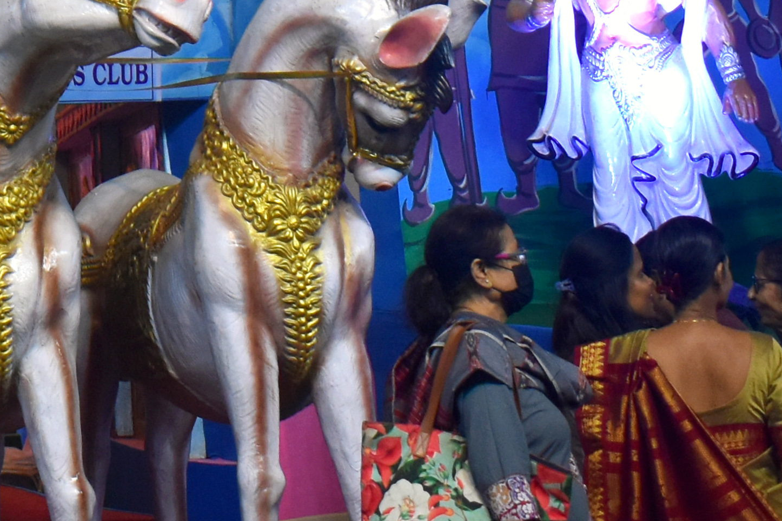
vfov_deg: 11.1
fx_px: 2433
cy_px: -517
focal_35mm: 112
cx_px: -259
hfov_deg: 17.1
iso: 800
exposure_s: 1/200
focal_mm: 18
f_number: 3.5
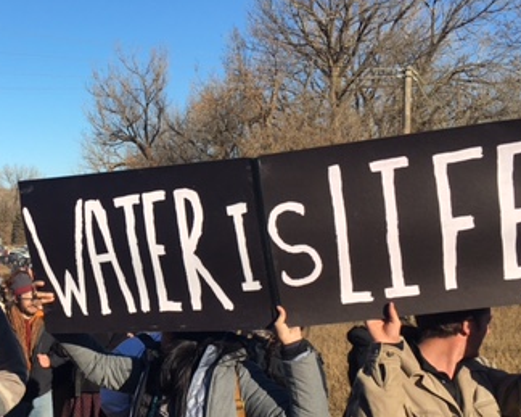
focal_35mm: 56
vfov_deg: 27.1
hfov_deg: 32.3
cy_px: 217
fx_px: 863
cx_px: 79
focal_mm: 4.15
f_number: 2.2
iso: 25
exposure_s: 1/1603
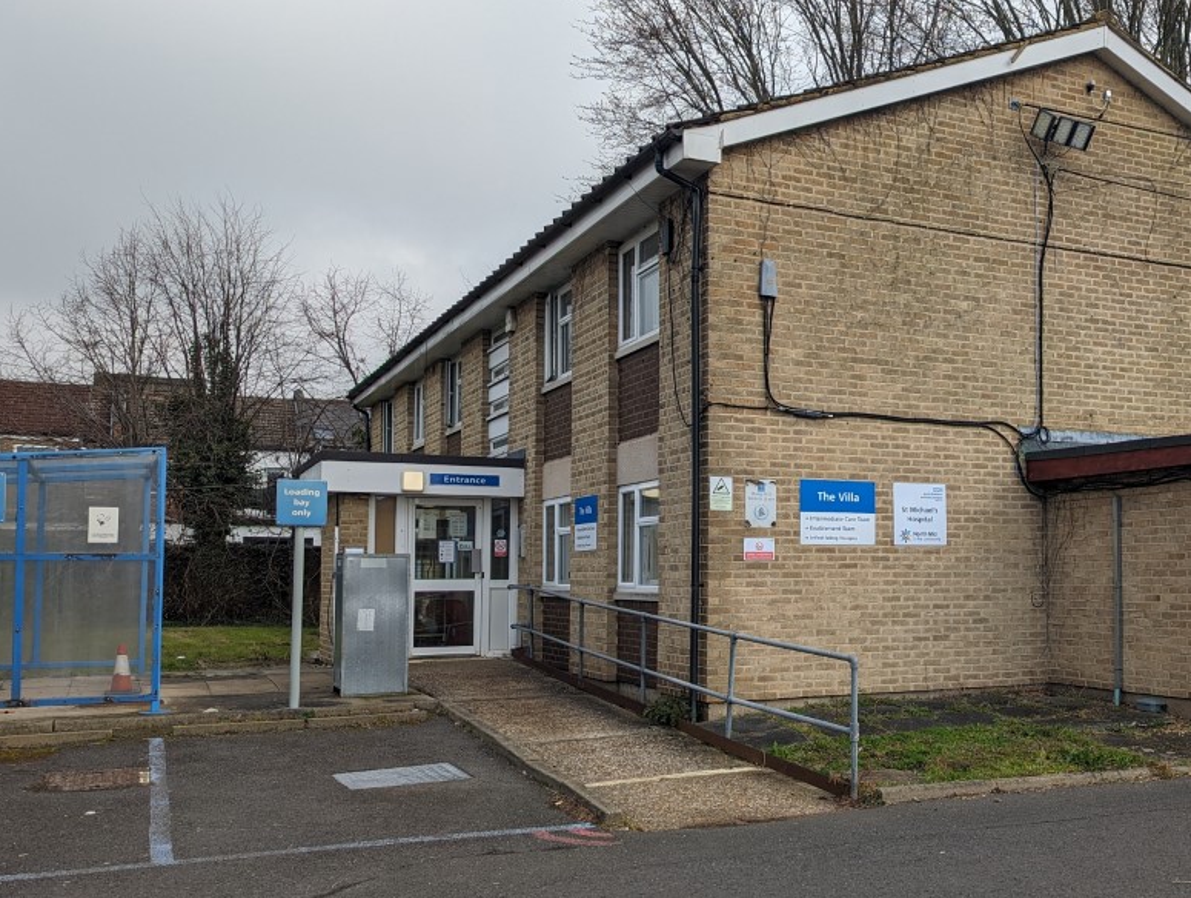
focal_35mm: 37
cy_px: 514
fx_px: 1275
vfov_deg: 38.7
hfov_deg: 48.3
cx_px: 884
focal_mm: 6.81
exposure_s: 1/1795
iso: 47
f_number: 1.85
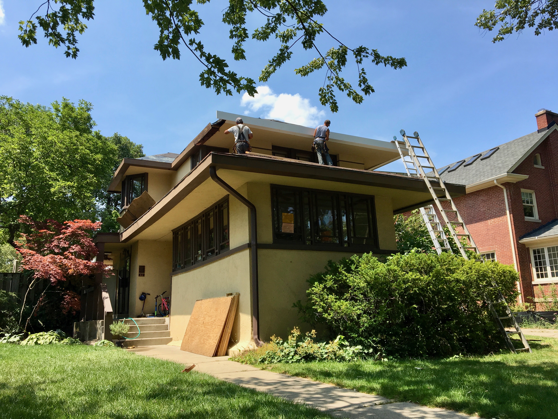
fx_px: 467
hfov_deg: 61.7
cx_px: 279
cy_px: 210
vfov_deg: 48.2
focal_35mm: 29
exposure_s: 1/938
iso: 25
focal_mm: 4.15
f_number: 2.2
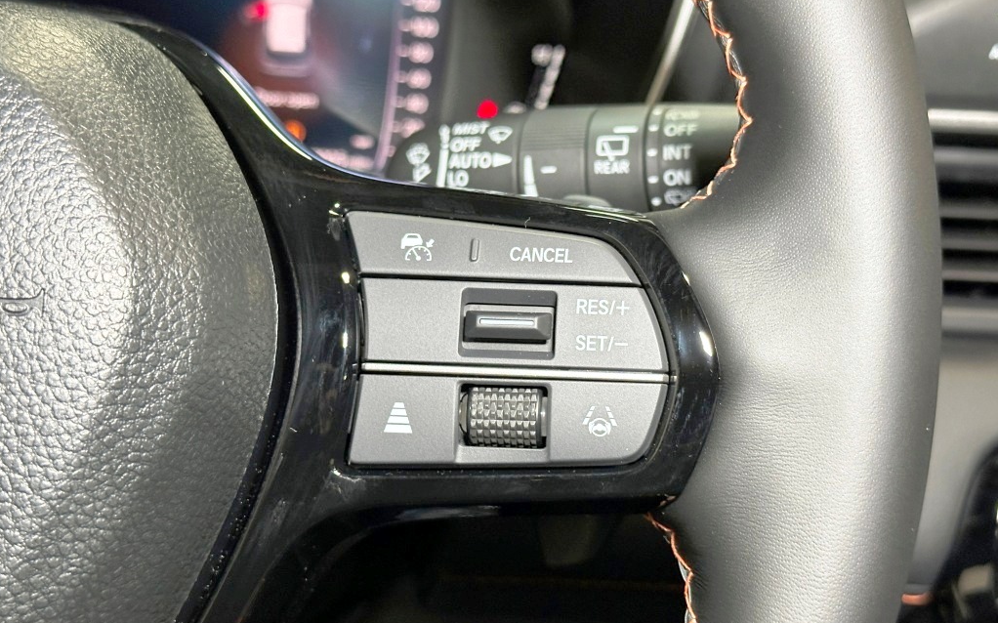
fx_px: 1387
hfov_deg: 39.6
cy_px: 325
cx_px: 499
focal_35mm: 51
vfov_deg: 25.3
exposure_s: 1/40
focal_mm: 6.86
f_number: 1.78
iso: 500
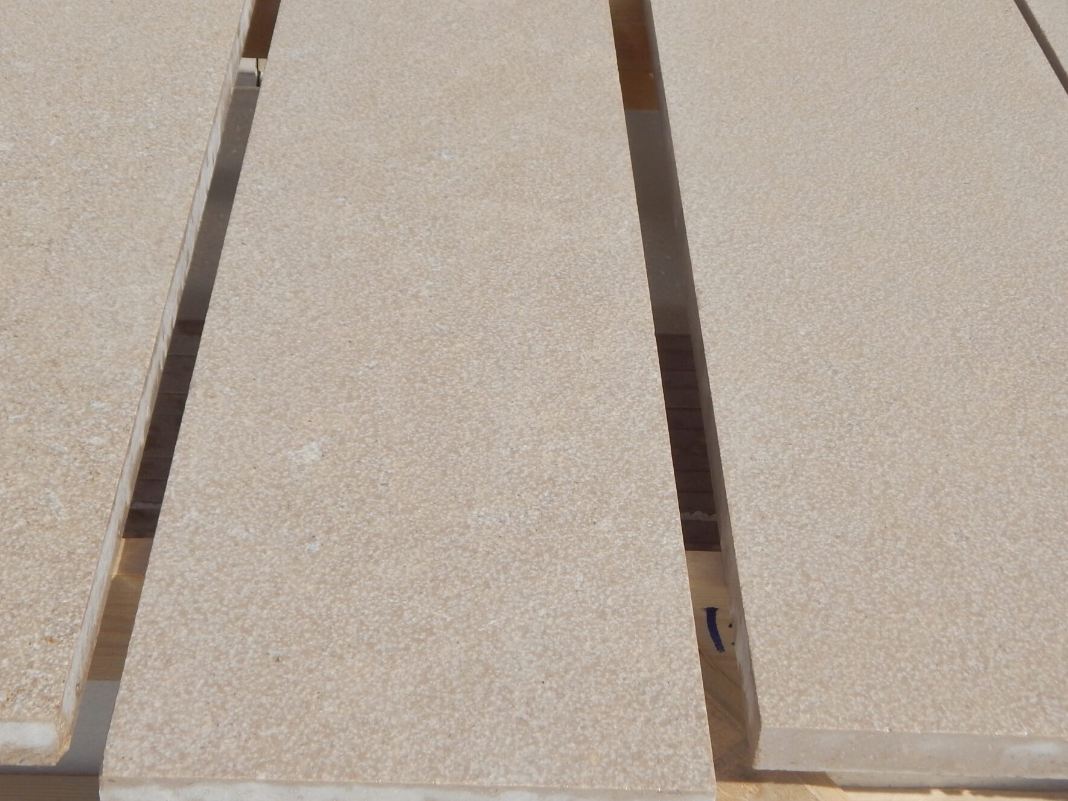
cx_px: 546
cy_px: 356
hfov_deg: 34.9
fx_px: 1697
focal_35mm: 55
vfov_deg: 26.5
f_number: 6.9
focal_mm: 6.8
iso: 125
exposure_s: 1/800
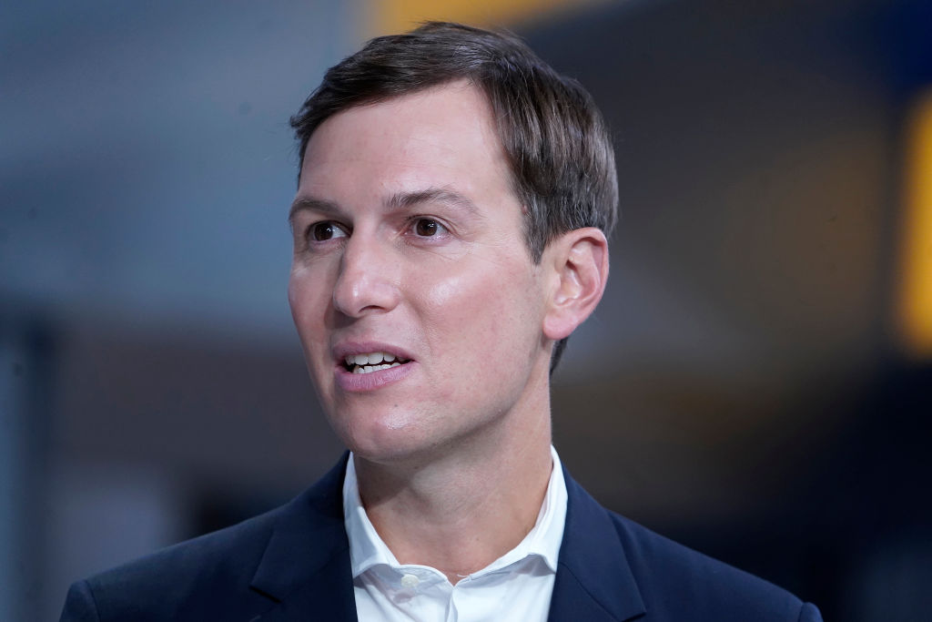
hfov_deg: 6.0
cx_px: 466
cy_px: 311
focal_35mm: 345
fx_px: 8932
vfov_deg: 4.0
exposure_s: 1/160
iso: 3200
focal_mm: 345
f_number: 5.6
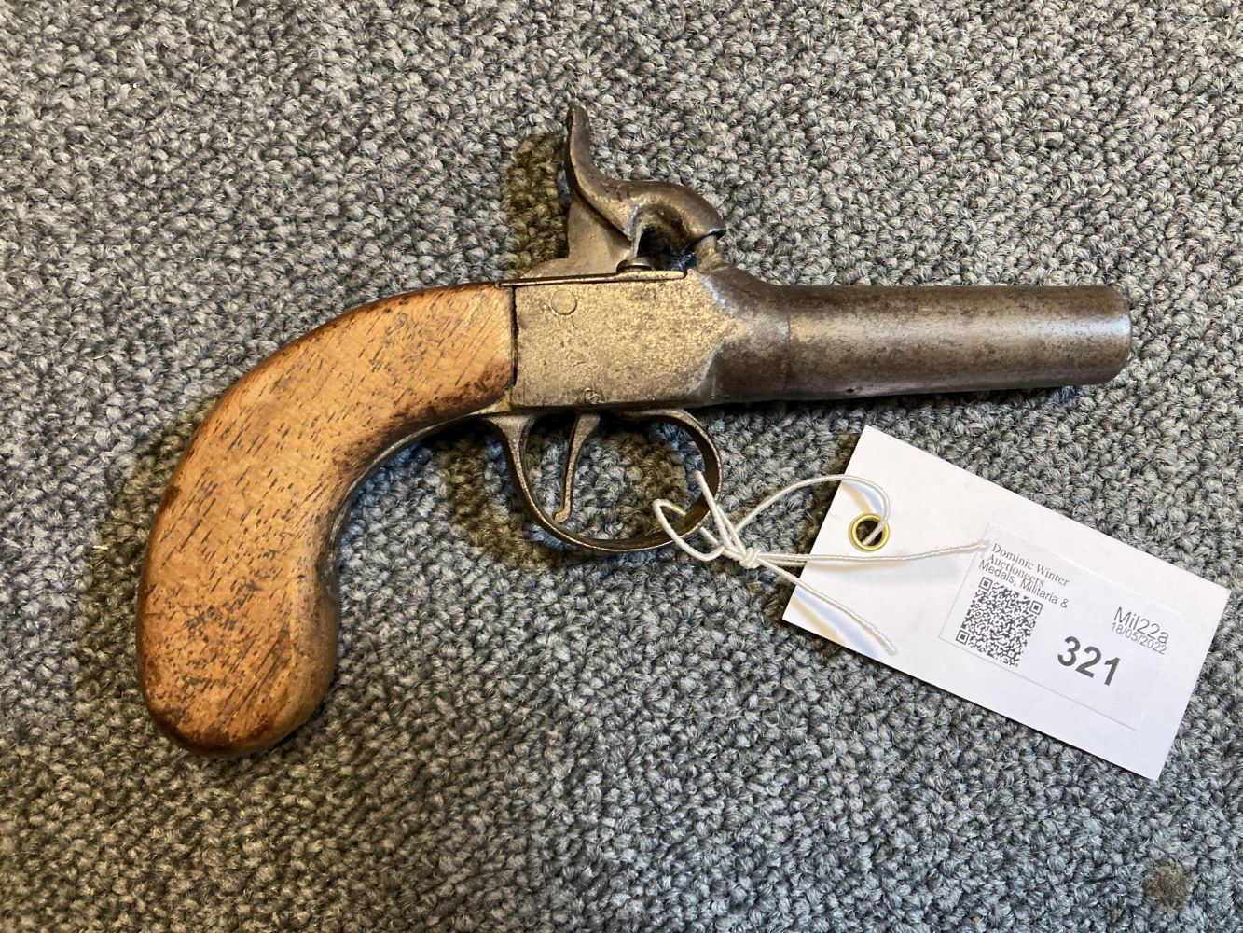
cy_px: 466
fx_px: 1006
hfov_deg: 63.4
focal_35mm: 28
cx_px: 622
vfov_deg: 49.8
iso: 250
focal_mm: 3.99
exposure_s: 1/50
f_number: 1.8
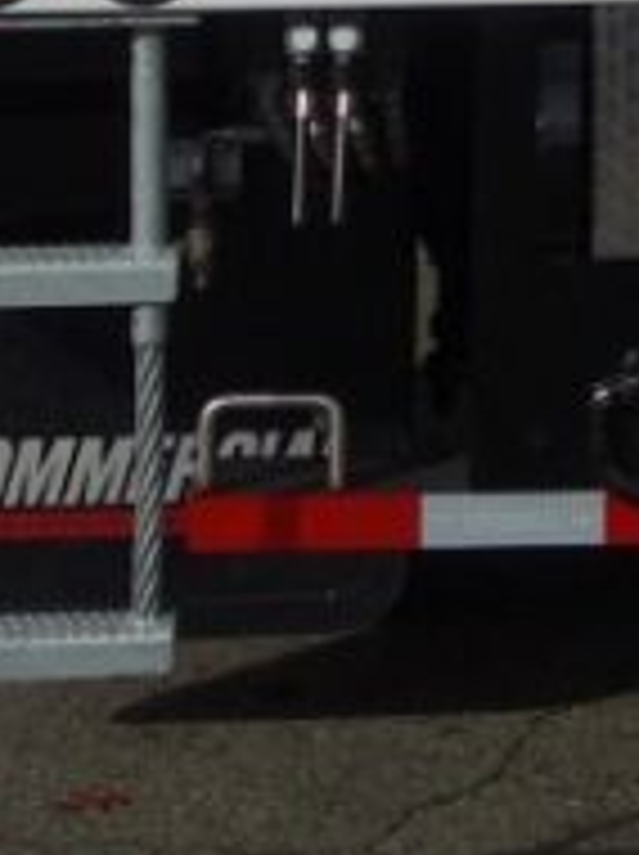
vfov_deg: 8.4
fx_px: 5378
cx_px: 1220
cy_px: -1174
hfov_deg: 6.6
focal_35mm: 218
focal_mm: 10.4
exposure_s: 1/640
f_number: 5.6
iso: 125
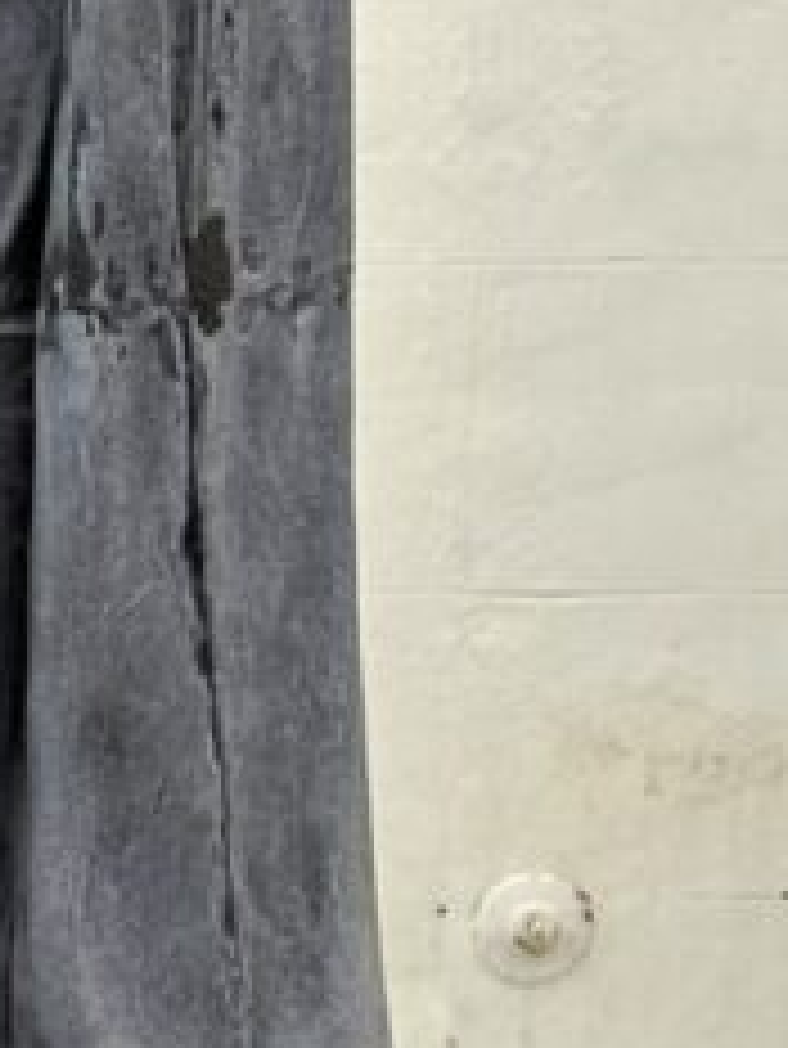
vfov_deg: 12.2
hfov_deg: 8.9
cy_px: 1318
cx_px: -689
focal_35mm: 158
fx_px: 4791
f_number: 1.78
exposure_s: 1/2809
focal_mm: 6.86
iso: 80
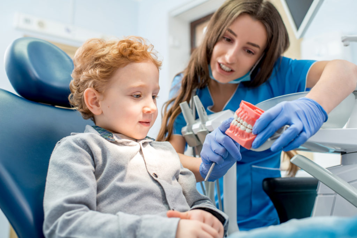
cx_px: 178
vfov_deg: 37.9
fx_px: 347
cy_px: 119
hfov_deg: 54.4
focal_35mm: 35
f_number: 3.2
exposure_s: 1/200
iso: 200
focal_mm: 35
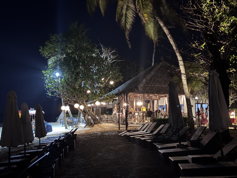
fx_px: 329
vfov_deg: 30.3
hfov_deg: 39.7
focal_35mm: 48
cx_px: 118
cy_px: 89
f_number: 1.78
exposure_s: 1/8
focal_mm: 6.76
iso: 500
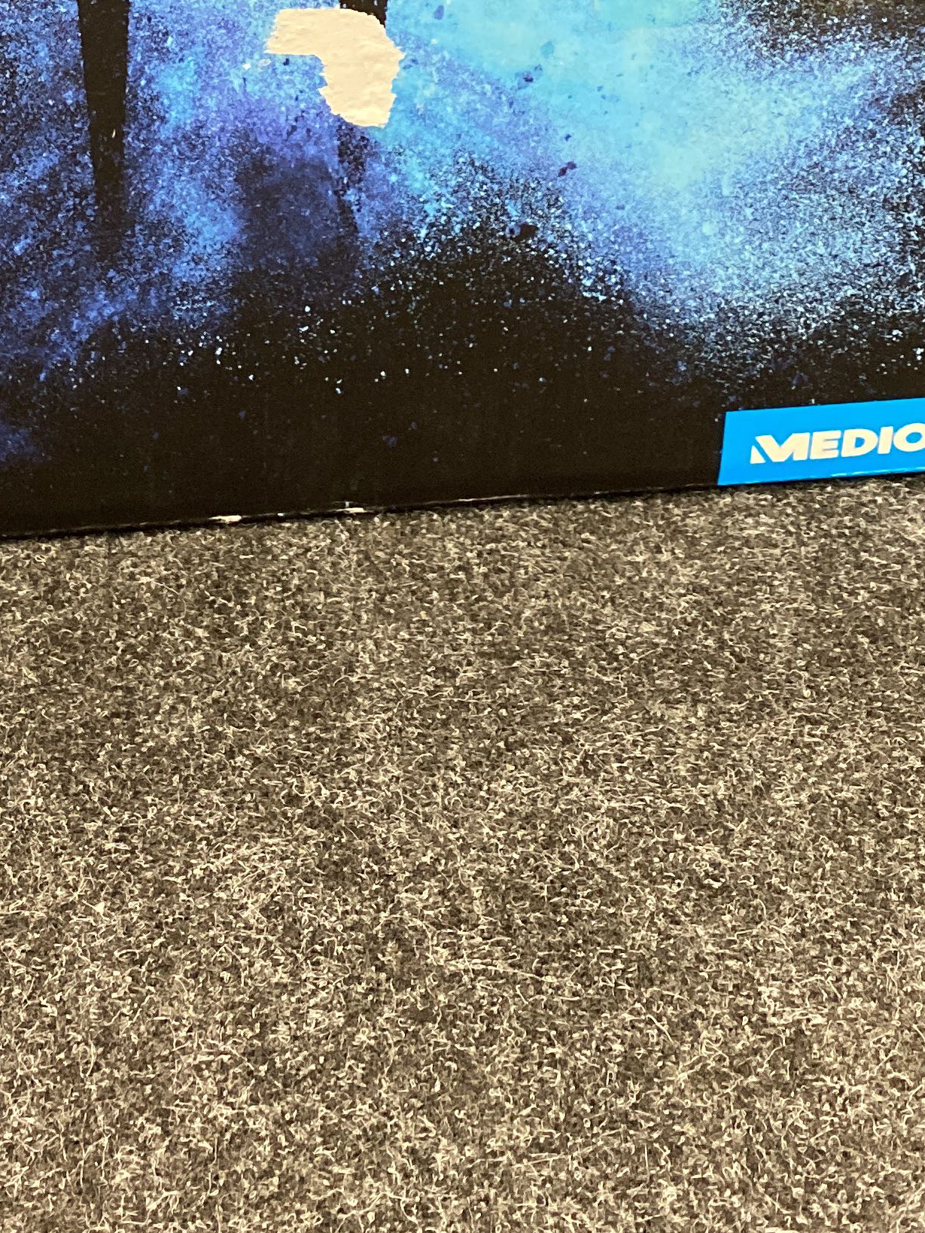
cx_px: 182
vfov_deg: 28.0
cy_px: -61
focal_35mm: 64
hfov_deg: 22.6
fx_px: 2280
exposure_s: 1/60
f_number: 1.8
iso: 500
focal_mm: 4.25
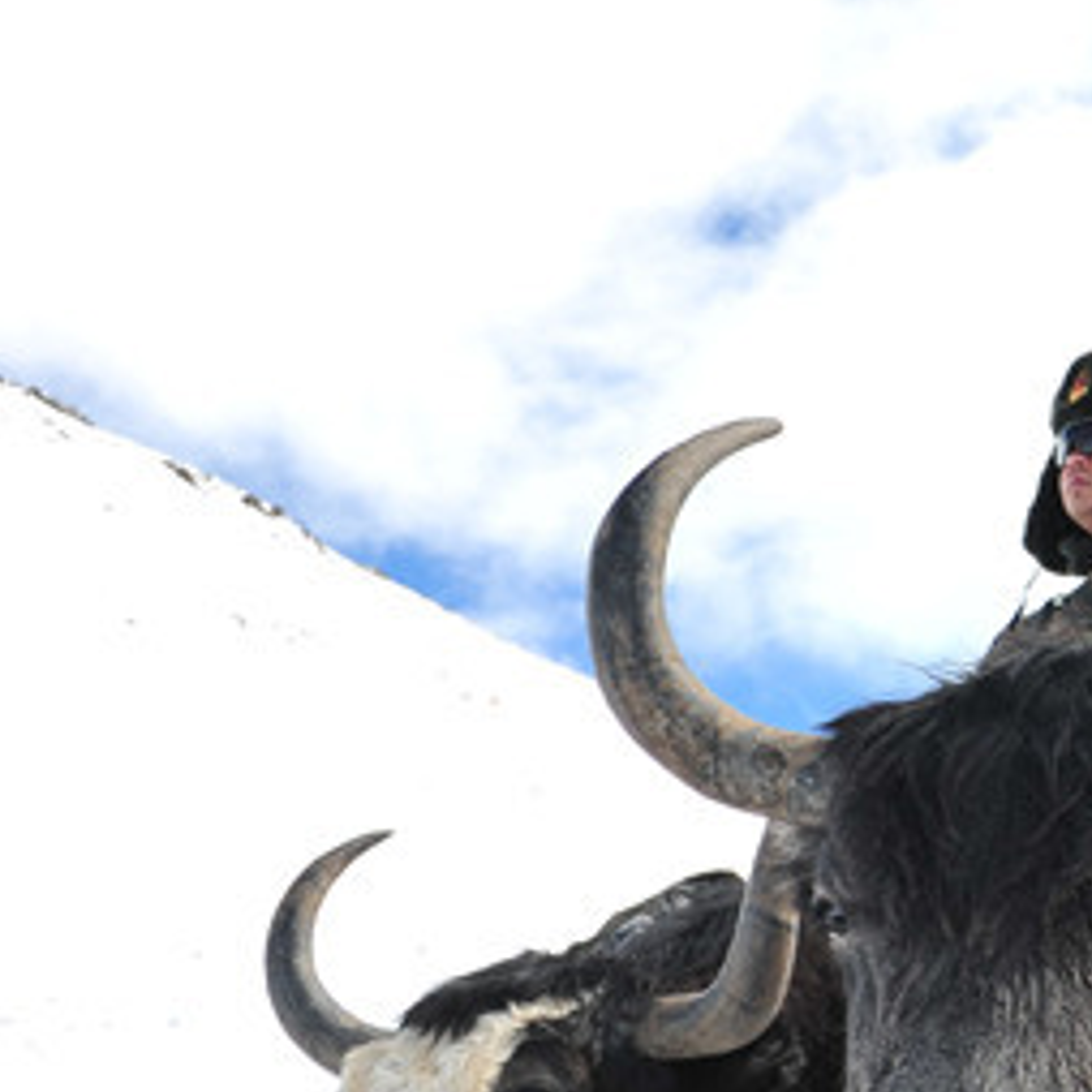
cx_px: 2003
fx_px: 3176
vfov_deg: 19.4
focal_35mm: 89
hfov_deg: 16.2
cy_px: 292
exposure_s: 1/320
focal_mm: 28
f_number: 8
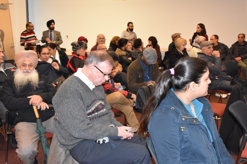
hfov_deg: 48.5
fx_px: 274
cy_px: 83
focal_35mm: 40
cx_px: 126
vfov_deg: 33.4
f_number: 6.3
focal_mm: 26
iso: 2500
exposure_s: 1/60
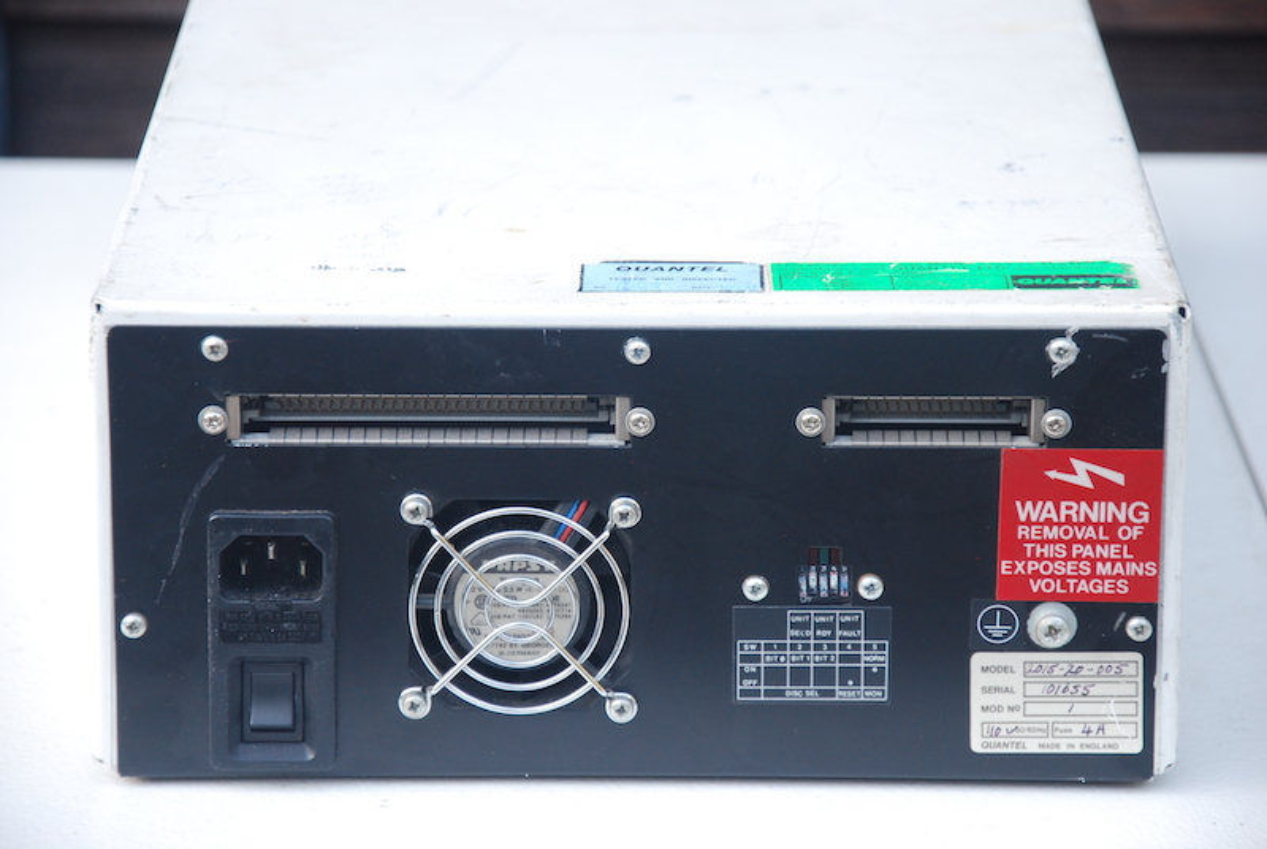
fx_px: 5551
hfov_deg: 13.0
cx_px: 634
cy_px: 424
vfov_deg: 8.7
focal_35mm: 158
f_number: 5.6
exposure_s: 1/30
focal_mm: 105
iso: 400
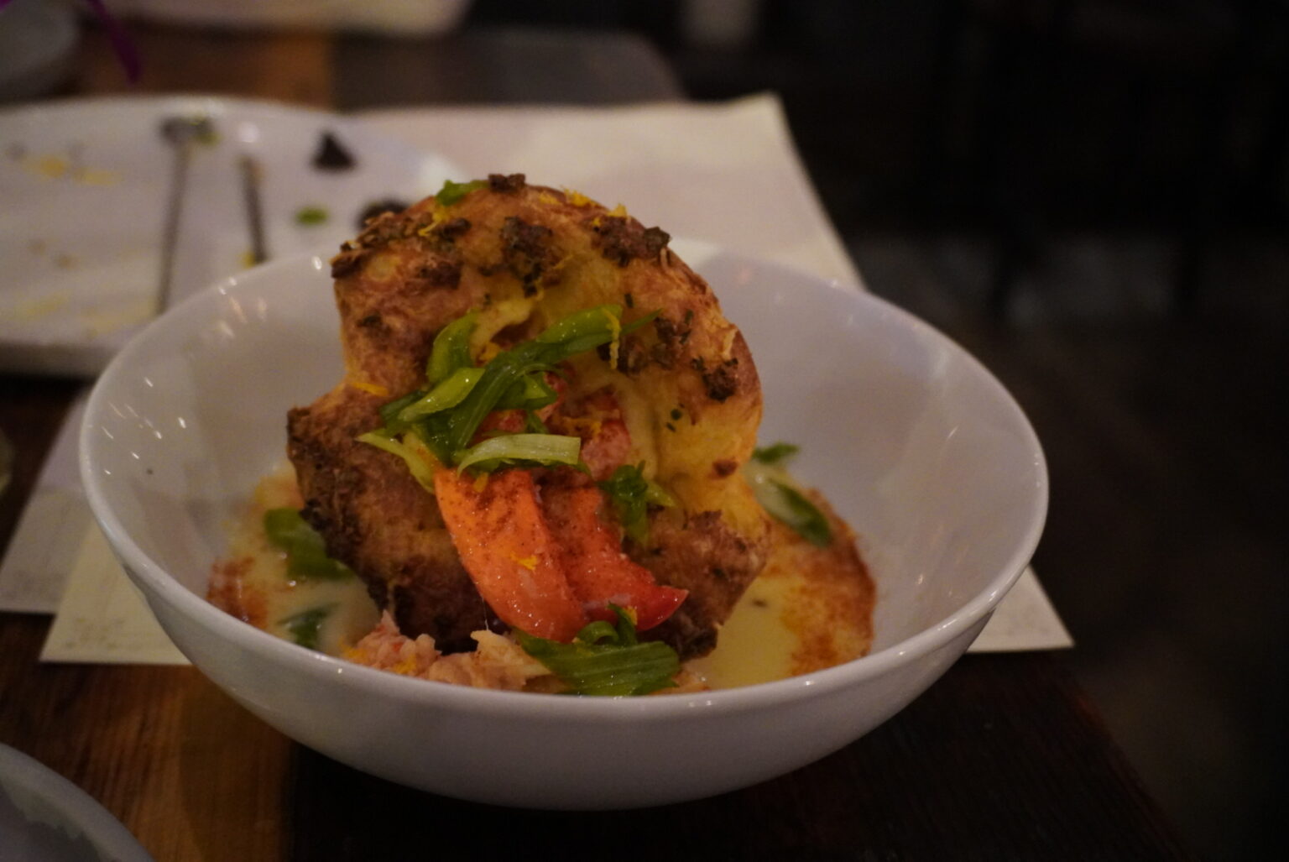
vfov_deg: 35.6
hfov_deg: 51.2
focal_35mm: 38
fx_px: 1344
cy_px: 431
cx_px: 644
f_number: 4.5
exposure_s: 1/20
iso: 6400
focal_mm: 25
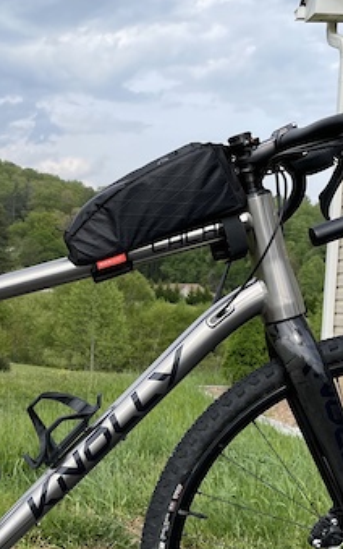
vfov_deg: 30.8
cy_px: 432
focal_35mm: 65
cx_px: 10
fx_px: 972
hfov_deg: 19.5
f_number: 1.6
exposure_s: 1/1416
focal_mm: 4.2
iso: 32
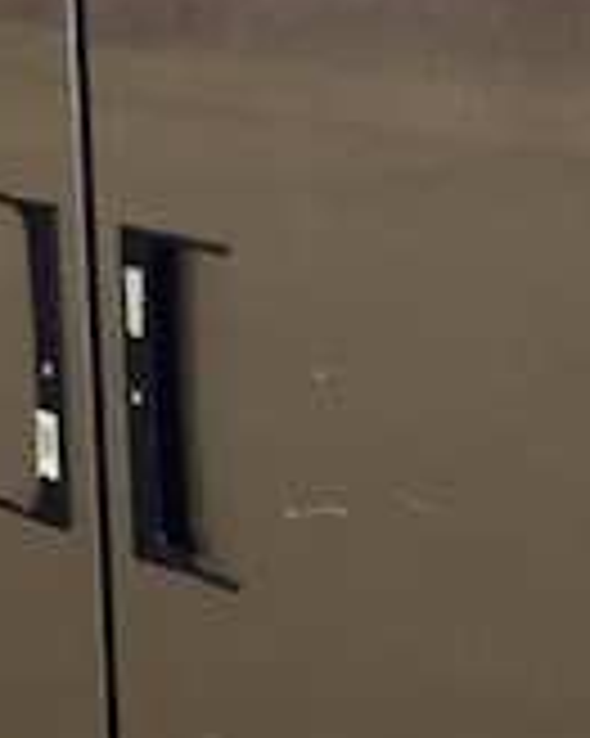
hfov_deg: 13.0
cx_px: 455
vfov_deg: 16.3
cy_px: 230
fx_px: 2578
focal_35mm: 118
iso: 250
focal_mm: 3.3
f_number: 2.4
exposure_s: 1/50
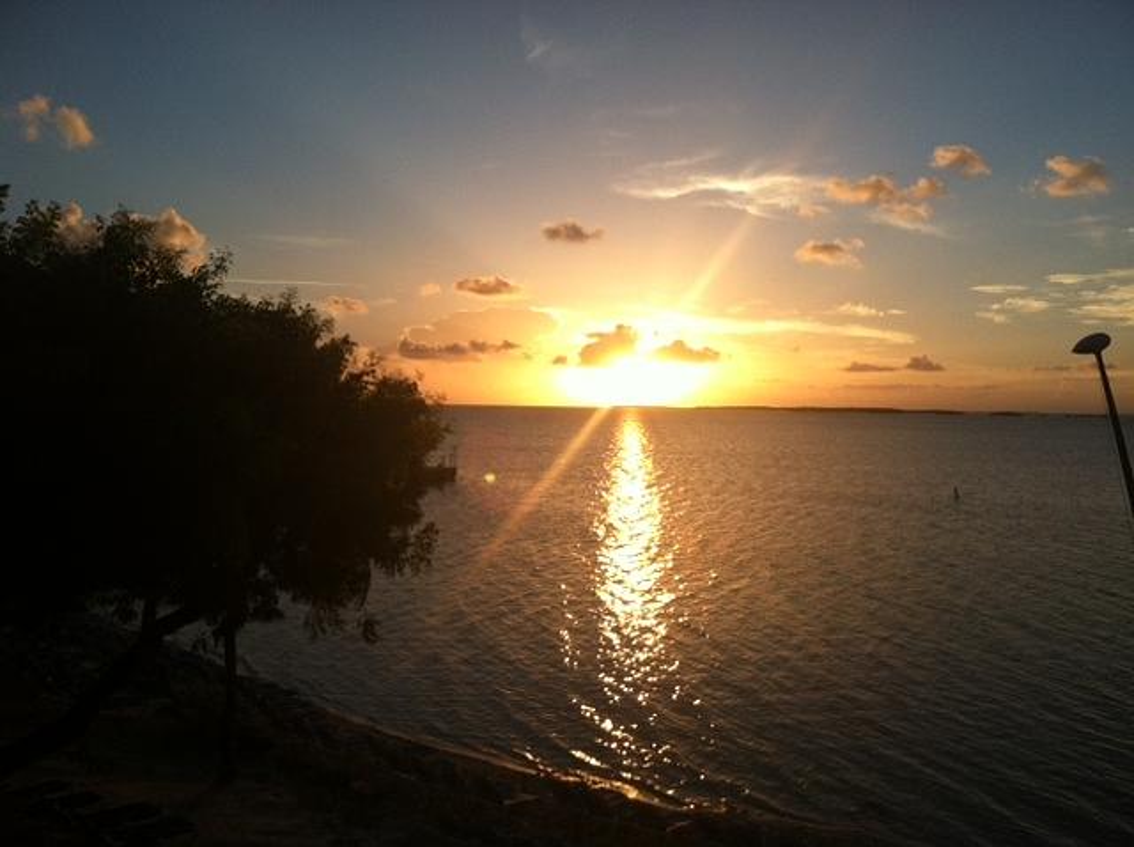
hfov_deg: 52.7
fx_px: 1145
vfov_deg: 40.6
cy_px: 424
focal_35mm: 35
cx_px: 567
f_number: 2.8
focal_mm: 3.85
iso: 80
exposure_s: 1/909
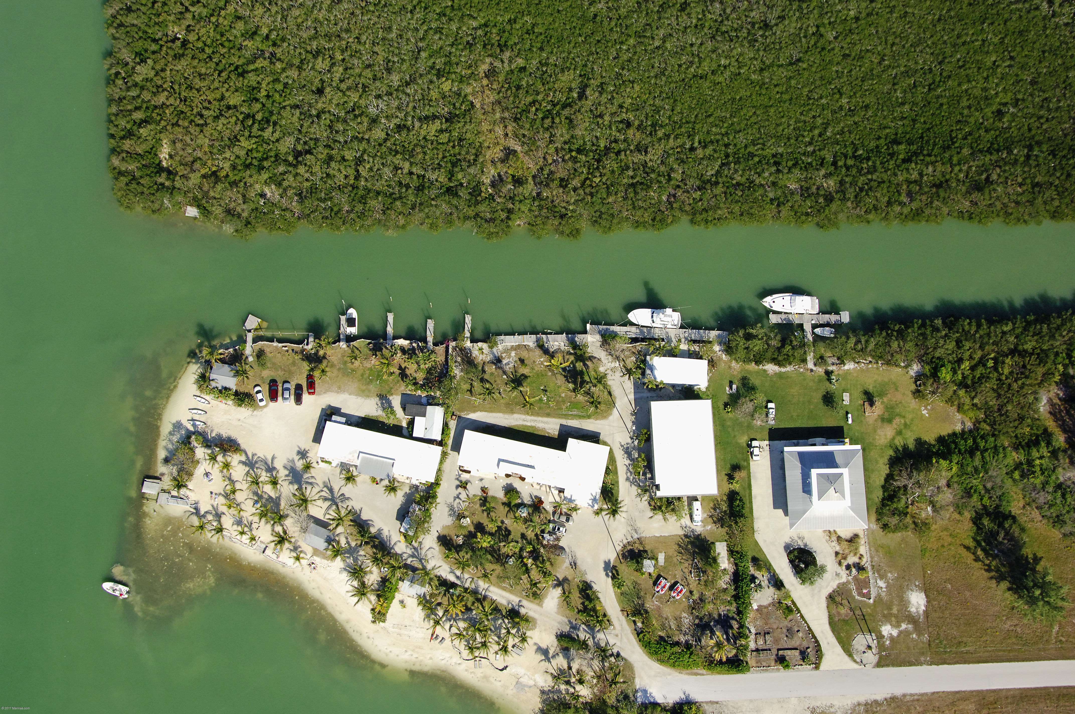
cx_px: 538
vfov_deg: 30.8
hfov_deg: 45.0
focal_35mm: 44
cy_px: 357
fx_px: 1297
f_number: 7.6
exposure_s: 1/1000
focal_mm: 29
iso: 400
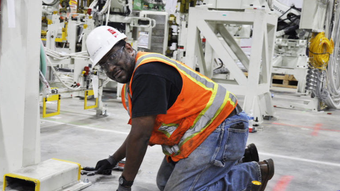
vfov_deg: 21.7
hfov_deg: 37.7
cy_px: 132
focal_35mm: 55
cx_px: 139
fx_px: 496
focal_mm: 26
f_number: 4
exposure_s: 1/15
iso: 400
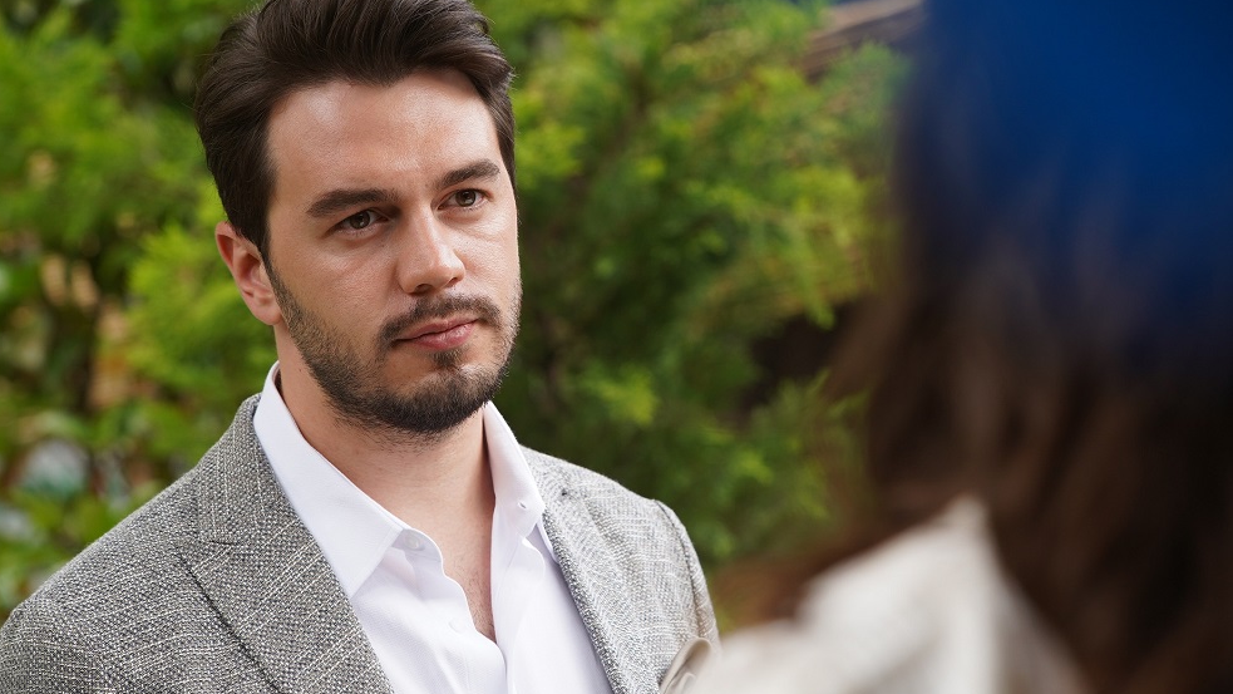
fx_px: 5100
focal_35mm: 156
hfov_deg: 13.8
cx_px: 615
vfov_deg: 7.8
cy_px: 297
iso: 640
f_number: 7.1
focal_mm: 148
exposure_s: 1/200
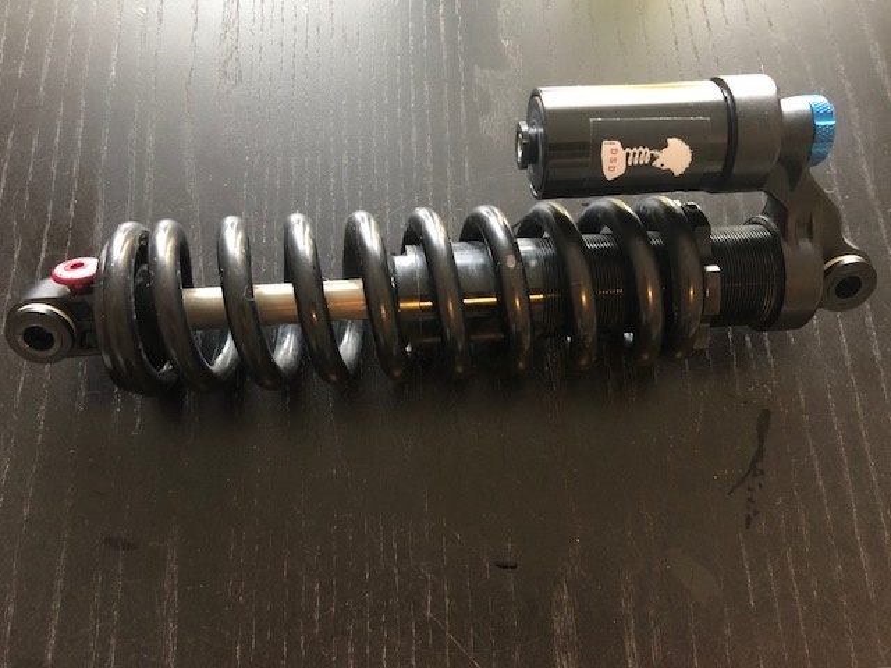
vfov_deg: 49.7
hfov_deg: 63.4
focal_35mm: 28
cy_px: 334
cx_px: 446
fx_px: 721
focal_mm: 3.99
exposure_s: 1/9
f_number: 1.8
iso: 100
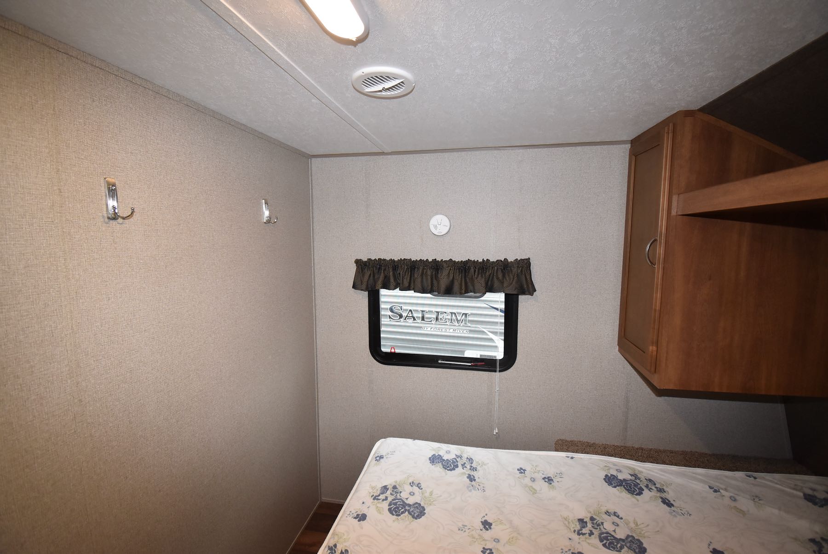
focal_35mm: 15
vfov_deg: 77.5
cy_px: 277
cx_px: 414
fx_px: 345
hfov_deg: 100.3
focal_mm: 10
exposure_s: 1/60
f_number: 4.5
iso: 1100
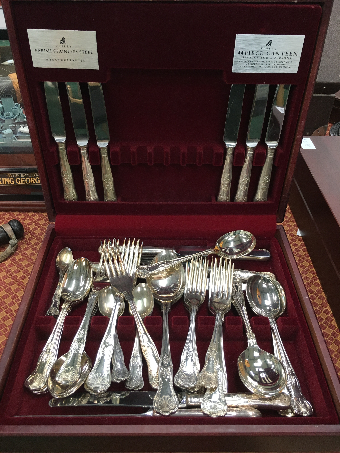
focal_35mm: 29
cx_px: 170
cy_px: 226
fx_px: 380
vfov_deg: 61.7
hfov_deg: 48.2
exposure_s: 1/33
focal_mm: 4.15
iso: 50
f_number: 2.2
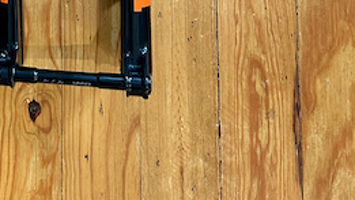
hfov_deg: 24.5
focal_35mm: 80
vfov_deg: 12.3
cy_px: -267
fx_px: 753
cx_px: -46
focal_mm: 6.86
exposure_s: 1/60
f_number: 1.78
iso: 200
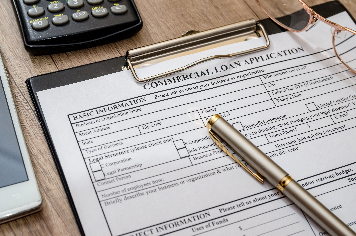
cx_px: 178
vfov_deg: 18.1
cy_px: 118
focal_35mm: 75
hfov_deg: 27.0
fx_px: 740
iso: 500
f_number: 8
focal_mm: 50
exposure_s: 1/80
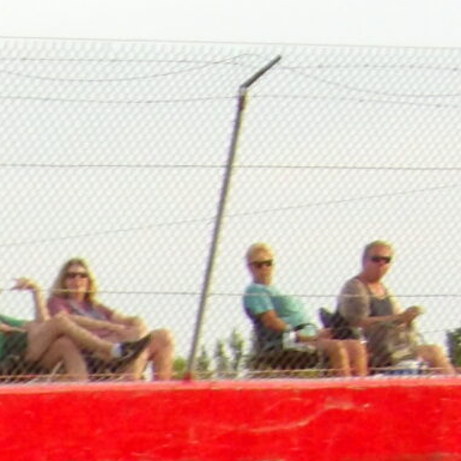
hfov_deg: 3.6
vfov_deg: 3.6
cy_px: 841
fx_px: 7232
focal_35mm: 480
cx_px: -438
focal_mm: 18.2
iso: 439
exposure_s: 1/600
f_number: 4.2
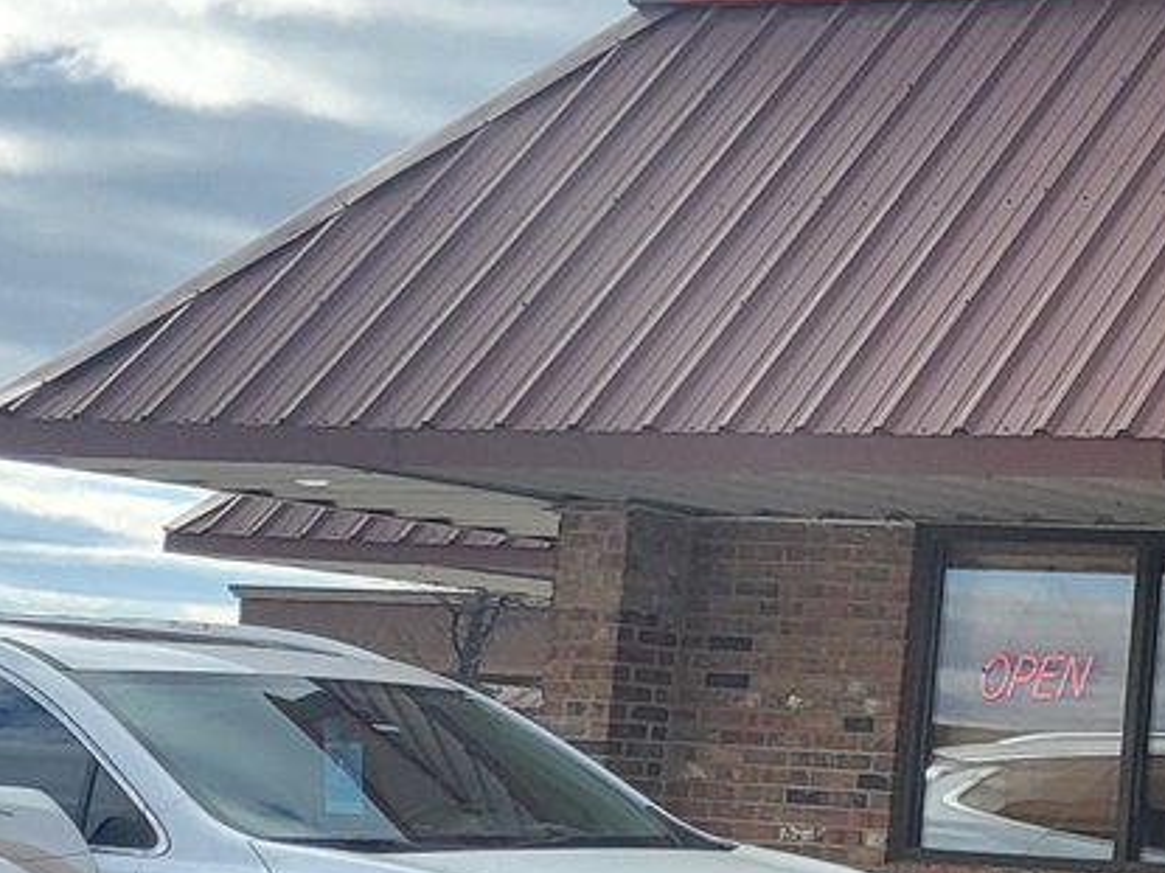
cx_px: 2055
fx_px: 3163
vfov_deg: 15.6
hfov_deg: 17.3
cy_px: 669
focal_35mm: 94
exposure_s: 1/2000
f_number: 1.8
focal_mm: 4.25
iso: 50
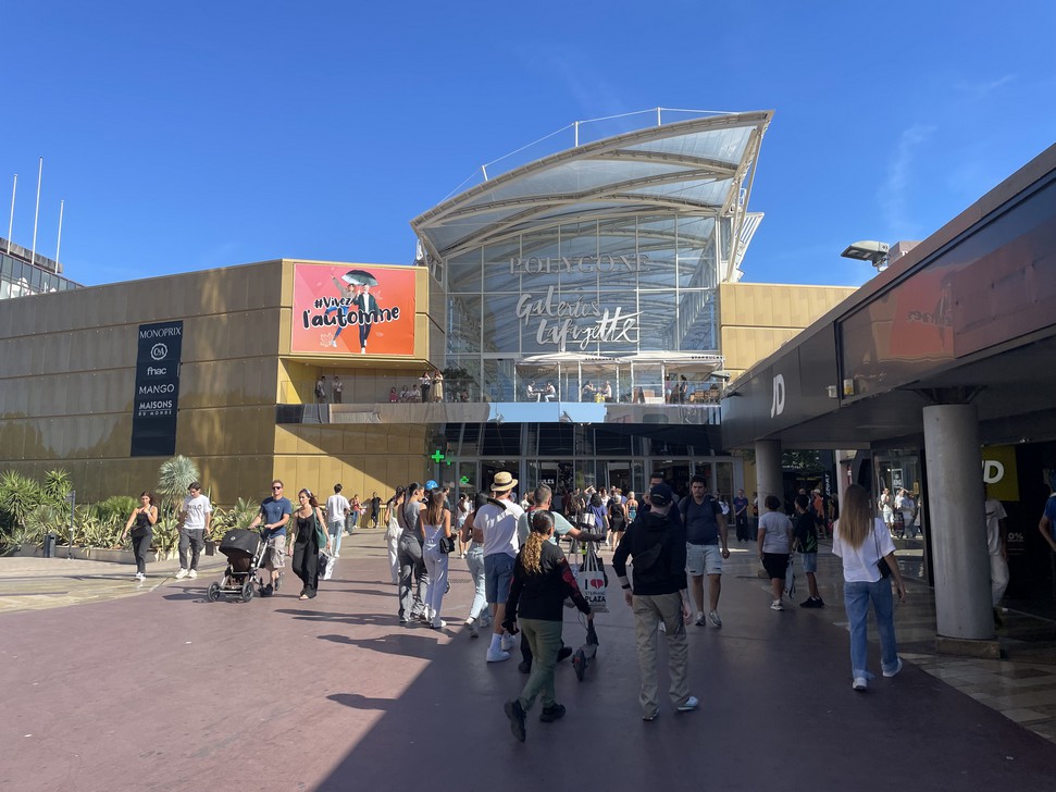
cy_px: 396
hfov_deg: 67.3
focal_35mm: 26
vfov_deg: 53.1
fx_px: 793
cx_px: 528
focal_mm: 4.2
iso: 32
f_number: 1.6
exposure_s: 1/2092
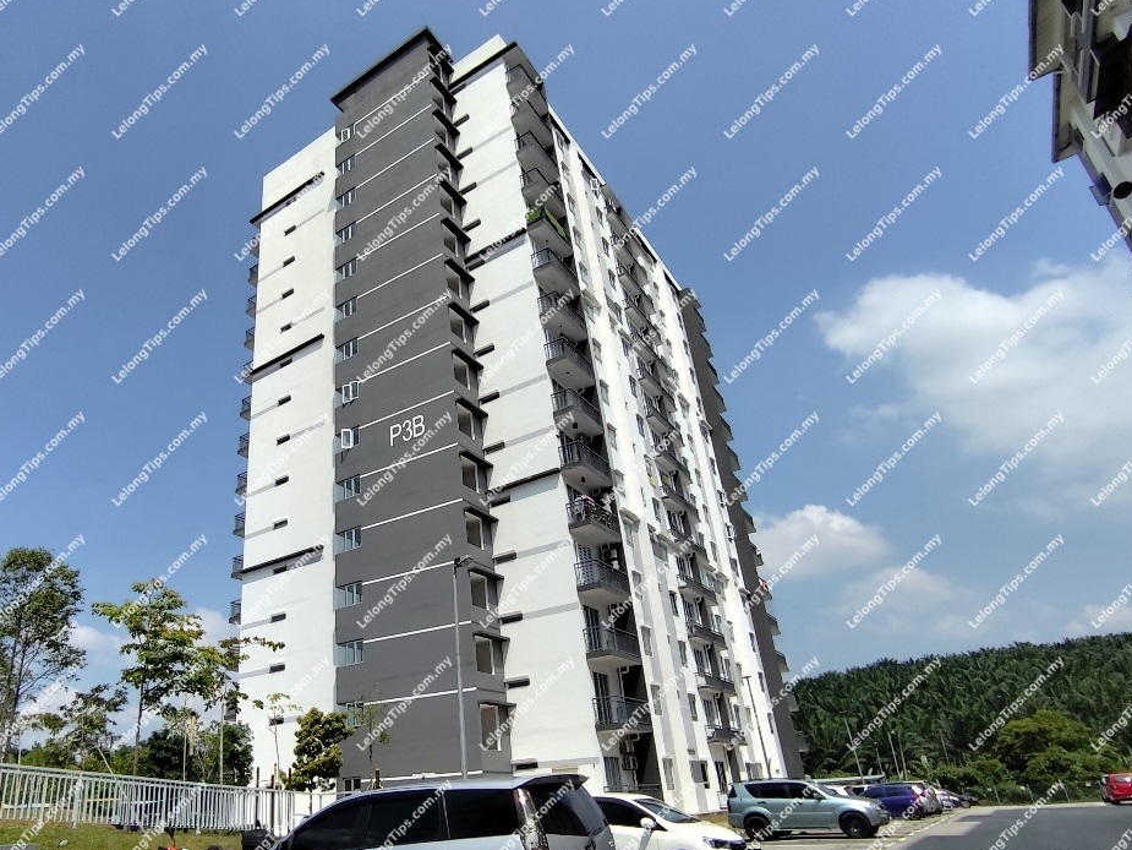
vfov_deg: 68.7
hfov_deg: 84.5
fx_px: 621
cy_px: 412
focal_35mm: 19
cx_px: 525
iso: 50
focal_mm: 1.65
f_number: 2.2
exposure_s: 1/1774
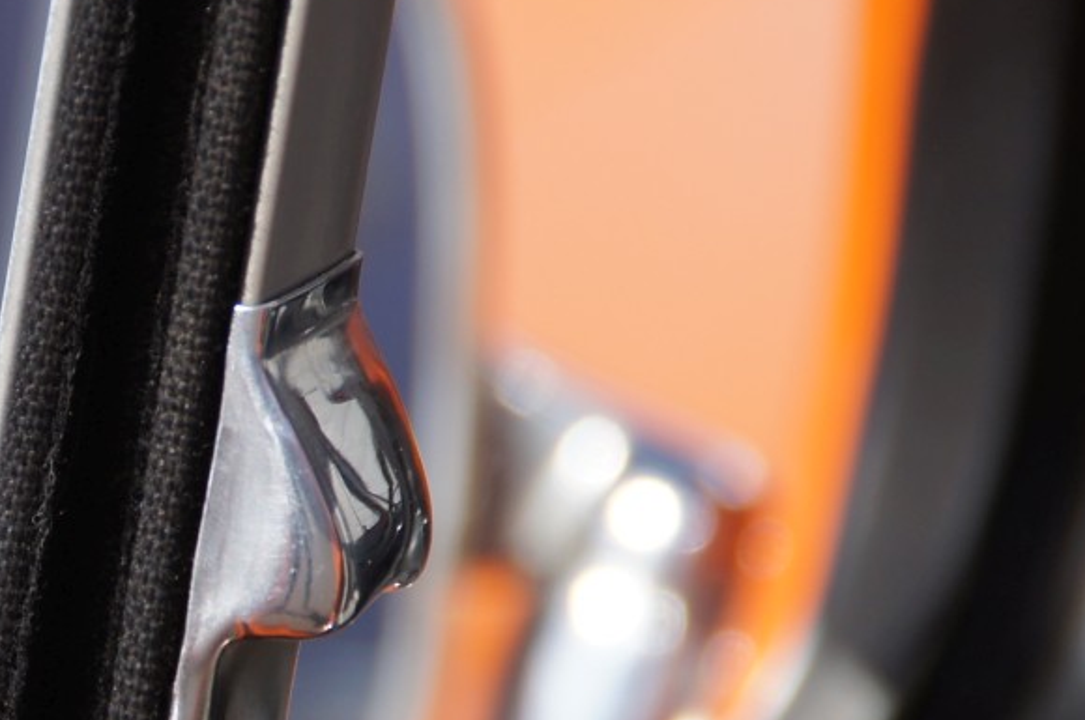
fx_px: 37350
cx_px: -15
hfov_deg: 1.7
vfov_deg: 1.1
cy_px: 595
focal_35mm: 1241
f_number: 6.3
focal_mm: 250
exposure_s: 1/400
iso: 100
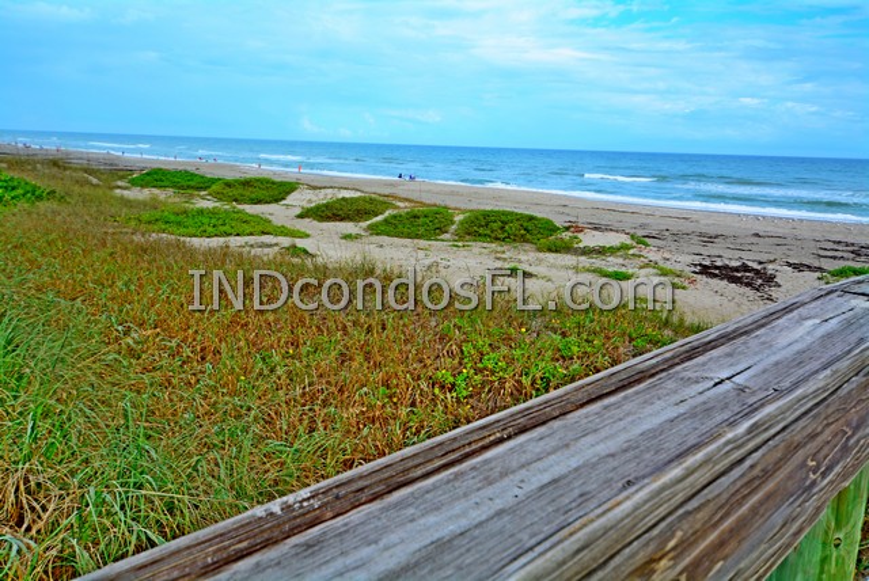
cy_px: 290
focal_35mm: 27
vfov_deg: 48.0
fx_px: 652
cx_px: 434
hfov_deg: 67.3
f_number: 8
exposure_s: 1/250
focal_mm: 18
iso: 100
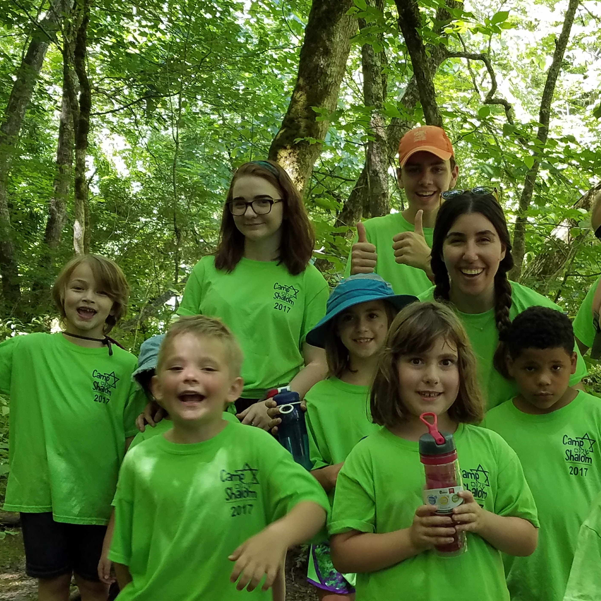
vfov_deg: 49.7
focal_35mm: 33
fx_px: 648
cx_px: 351
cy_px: 313
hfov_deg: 49.5
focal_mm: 4.2
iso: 64
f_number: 1.7
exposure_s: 1/60
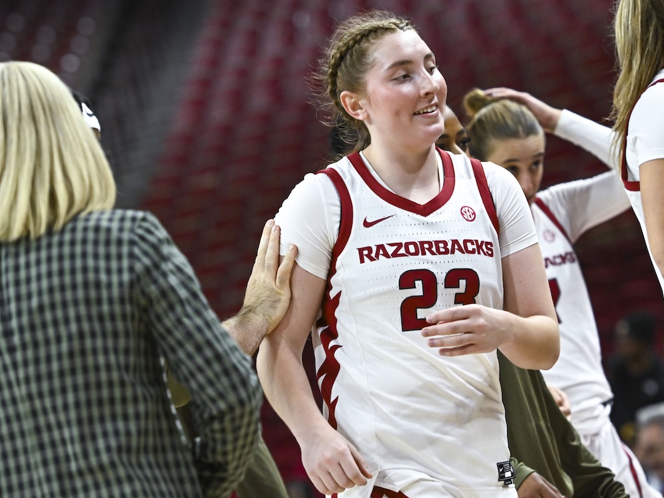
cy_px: 249
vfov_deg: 5.9
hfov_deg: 7.9
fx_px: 4835
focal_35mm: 252
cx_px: 359
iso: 2500
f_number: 3.2
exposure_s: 1/1000
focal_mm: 155
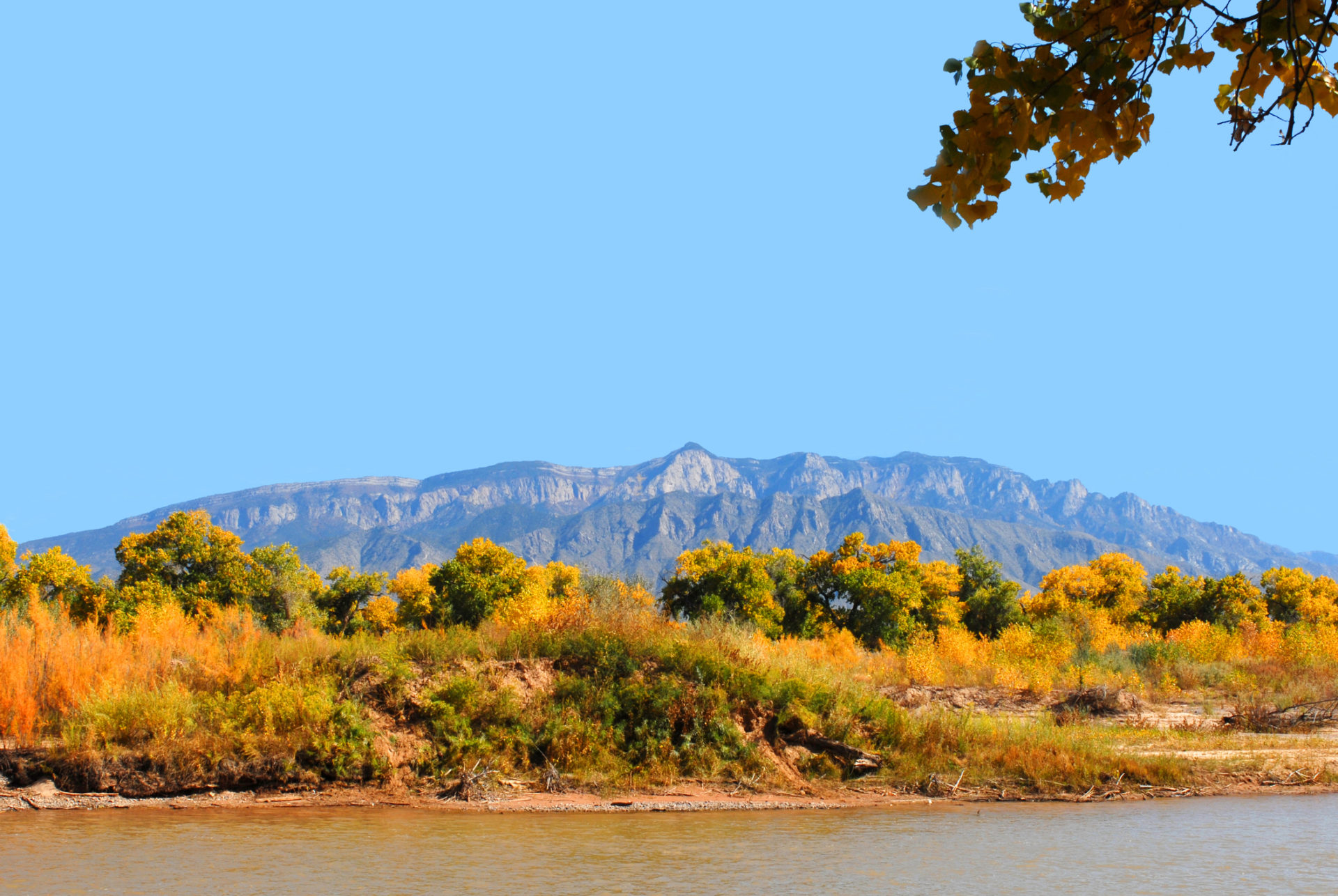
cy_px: 448
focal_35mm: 51
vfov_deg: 26.6
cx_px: 669
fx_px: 1898
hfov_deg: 38.8
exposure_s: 1/125
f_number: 18
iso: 100
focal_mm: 34
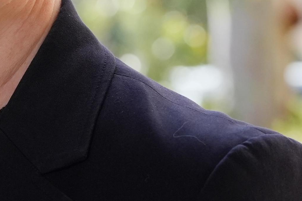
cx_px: -152
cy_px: 69
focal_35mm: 341
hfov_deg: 6.0
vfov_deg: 4.0
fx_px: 2860
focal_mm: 70
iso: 1250
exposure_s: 1/1000
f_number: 4.5
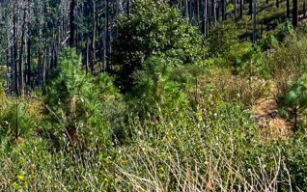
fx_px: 1113
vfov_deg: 9.8
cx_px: 8
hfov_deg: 15.4
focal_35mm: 133
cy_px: 2
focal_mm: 5.7
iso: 50
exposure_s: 1/4000
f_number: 1.5
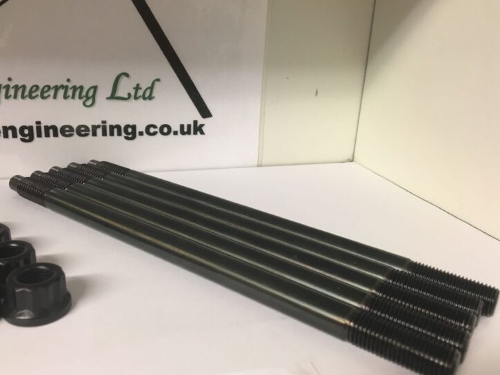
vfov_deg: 44.2
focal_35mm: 32
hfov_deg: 56.8
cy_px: 182
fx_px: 462
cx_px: 243
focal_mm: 4.15
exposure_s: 1/33
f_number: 2.2
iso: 100
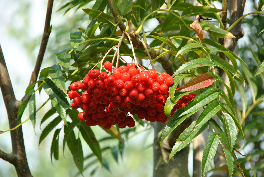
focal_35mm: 300
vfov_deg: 4.6
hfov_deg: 6.9
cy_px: 88
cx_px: 132
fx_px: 2203
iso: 200
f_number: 6.3
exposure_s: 1/250
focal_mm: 200
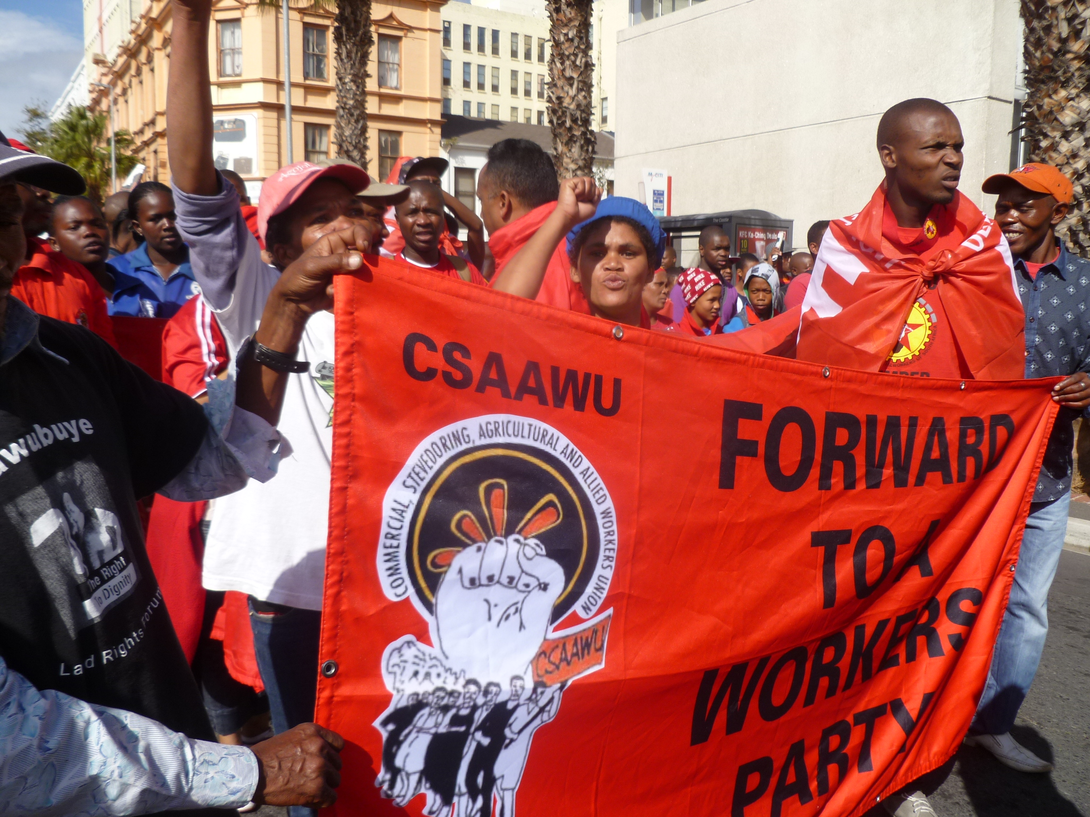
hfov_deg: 63.4
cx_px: 545
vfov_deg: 49.7
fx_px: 882
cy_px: 408
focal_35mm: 28
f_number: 3.3
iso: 80
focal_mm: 5
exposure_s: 1/1000
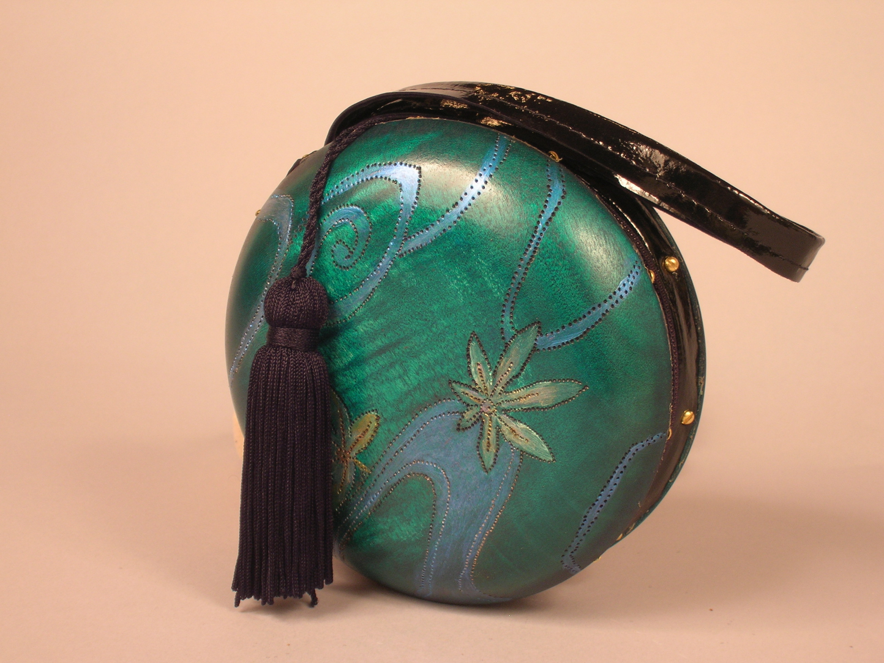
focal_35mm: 78
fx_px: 1992
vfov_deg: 18.9
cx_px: 442
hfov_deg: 25.0
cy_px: 332
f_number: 4.1
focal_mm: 13
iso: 50
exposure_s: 1/4.8
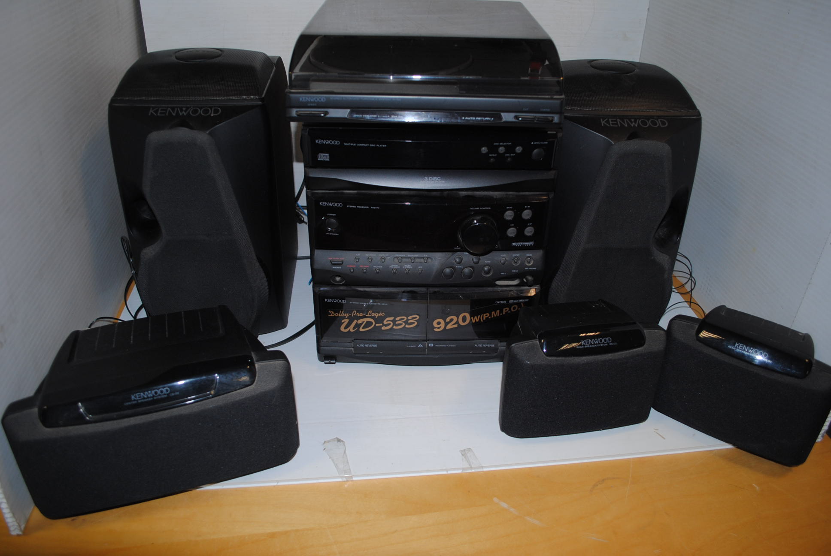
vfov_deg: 48.0
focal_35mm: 27
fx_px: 624
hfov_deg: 67.3
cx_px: 416
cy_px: 278
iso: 200
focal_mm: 18
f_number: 3.5
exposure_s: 1/60
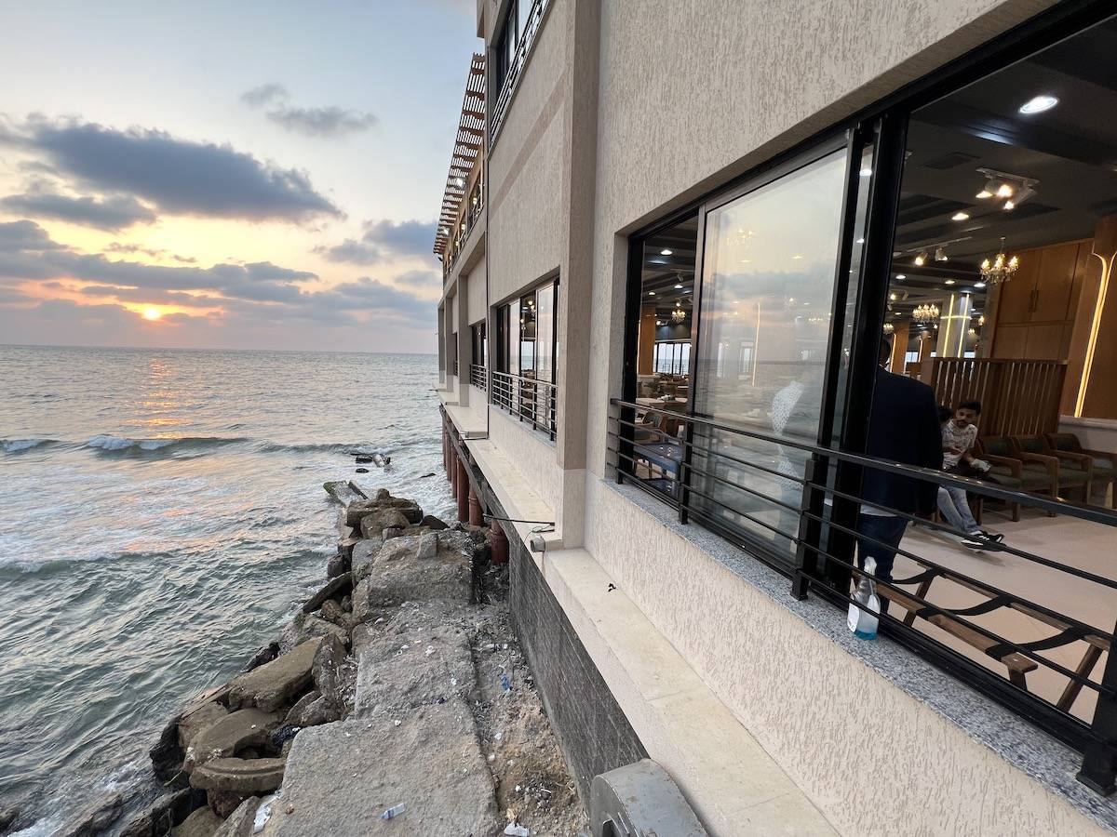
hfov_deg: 106.2
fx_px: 419
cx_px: 558
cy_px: 418
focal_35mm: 13
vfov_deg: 89.9
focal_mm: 1.57
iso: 40
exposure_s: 1/99
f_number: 1.8
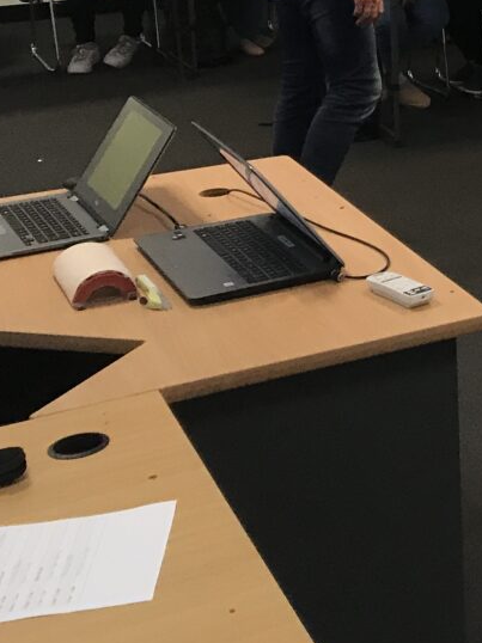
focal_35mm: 80
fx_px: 1486
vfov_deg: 23.3
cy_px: -10
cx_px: 852
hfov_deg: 15.8
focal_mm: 3.99
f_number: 1.8
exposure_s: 1/25
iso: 32
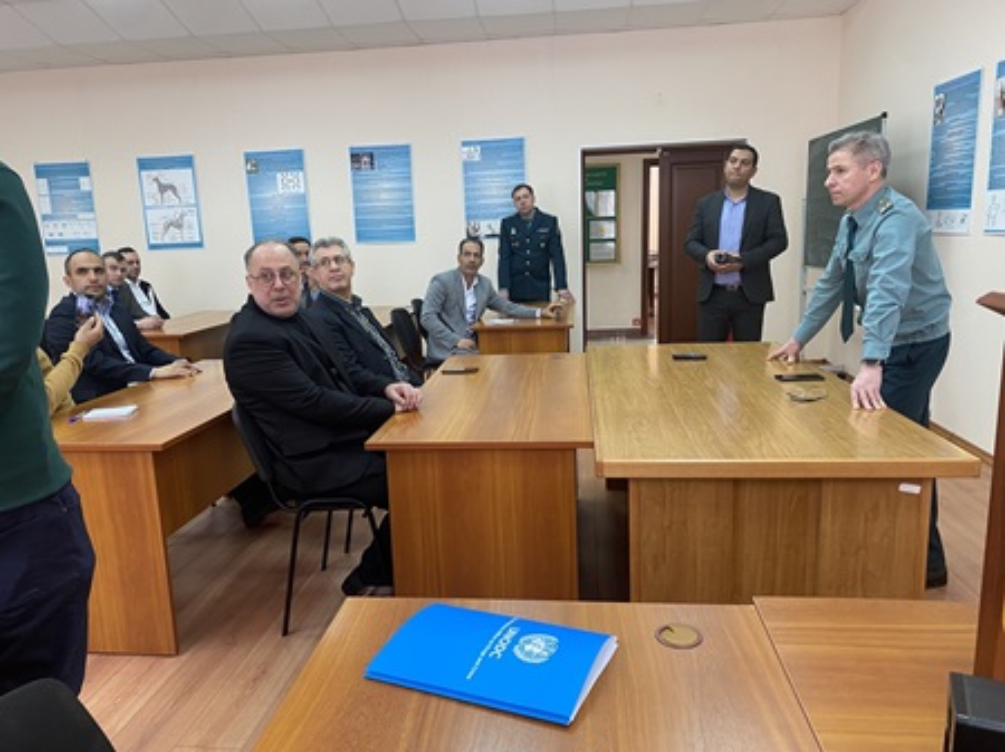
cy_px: 376
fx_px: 754
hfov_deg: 67.3
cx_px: 502
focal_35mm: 26
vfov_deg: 53.0
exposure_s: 1/50
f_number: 1.8
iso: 64
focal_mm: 4.25
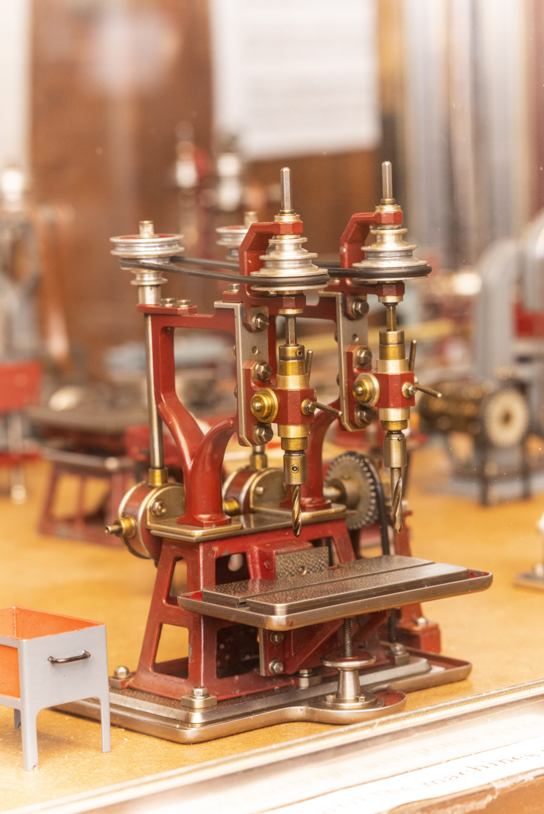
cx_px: 272
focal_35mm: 105
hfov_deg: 13.1
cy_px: 407
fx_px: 2378
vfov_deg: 19.4
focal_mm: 105
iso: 800
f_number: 8
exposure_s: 1/125
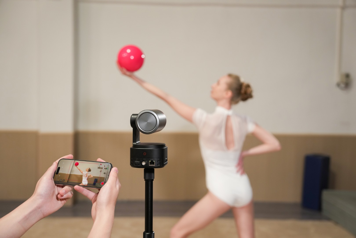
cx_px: 178
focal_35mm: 44
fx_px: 435
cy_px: 119
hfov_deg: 44.5
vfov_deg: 30.5
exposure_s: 1/125
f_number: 2.8
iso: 800
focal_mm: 44
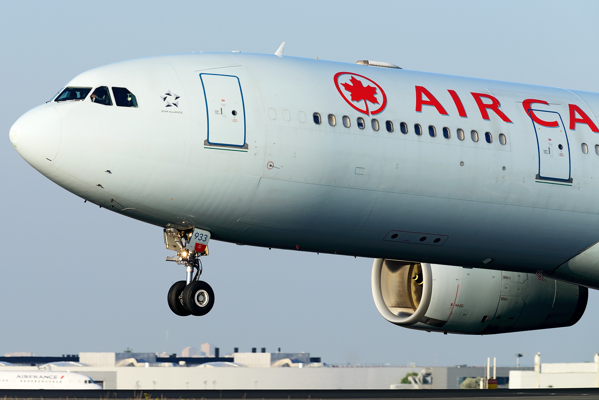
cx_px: 300
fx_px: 6988
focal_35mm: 420
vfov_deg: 3.3
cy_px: 200
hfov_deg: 4.9
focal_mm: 420
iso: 320
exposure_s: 1/1250
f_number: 7.1
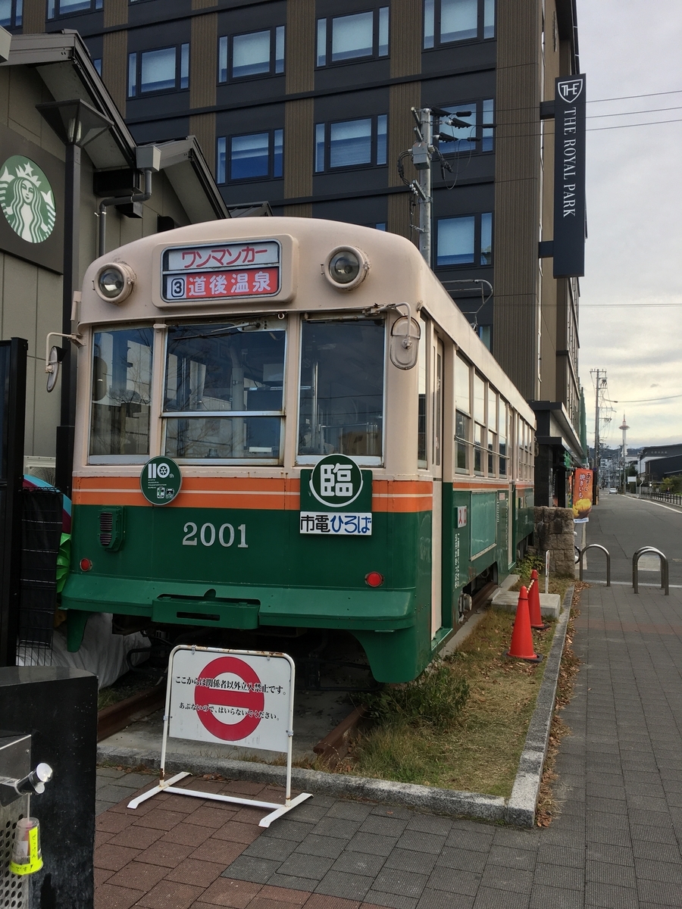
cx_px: 341
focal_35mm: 29
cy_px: 454
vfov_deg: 61.7
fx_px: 762
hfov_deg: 48.2
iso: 25
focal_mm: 4.15
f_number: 2.2
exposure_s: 1/565
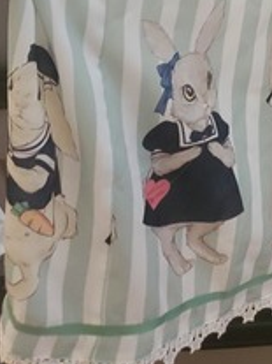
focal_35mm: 81
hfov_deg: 17.3
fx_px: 850
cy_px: -170
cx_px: 337
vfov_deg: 20.8
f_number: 1.5
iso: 200
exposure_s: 1/40
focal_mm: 4.3
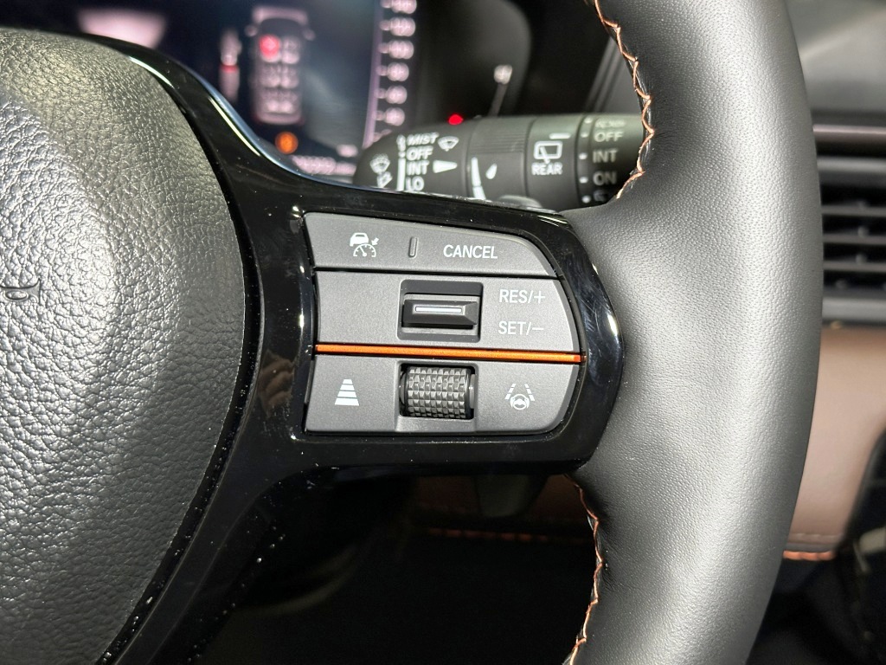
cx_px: 443
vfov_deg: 30.3
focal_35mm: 48
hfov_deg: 39.7
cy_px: 332
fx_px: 1229
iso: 500
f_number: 1.78
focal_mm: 6.86
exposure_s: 1/40
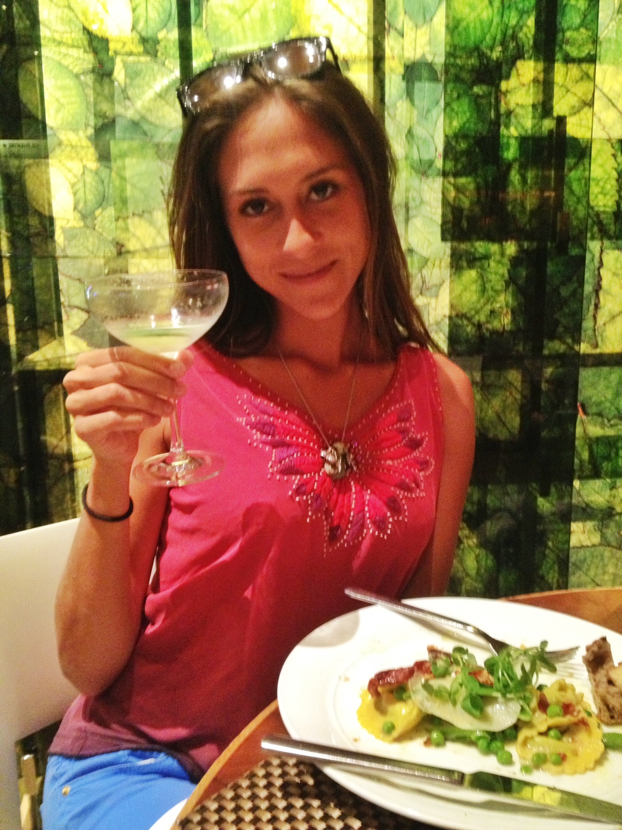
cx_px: 311
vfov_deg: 52.6
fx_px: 839
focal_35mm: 35
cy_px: 415
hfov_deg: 40.7
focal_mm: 4.28
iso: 400
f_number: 2.4
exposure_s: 1/15
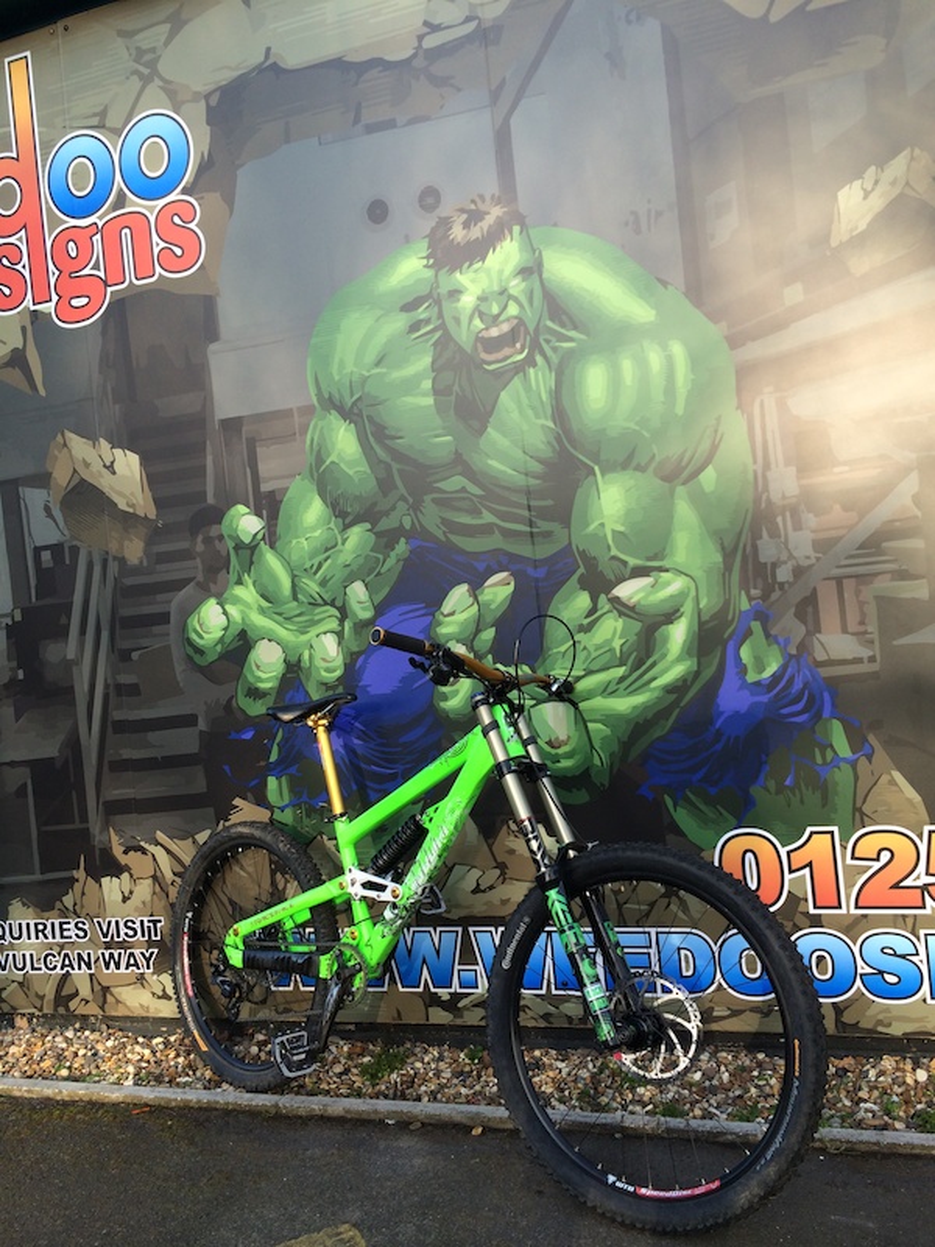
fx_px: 1080
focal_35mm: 30
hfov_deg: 46.8
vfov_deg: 60.0
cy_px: 624
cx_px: 468
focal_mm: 4.12
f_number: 2.2
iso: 32
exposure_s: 1/244
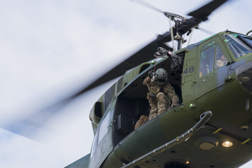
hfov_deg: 9.9
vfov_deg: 6.6
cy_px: 84
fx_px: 1449
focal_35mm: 207
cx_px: 124
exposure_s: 1/200
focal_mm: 200
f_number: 7.1
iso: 100
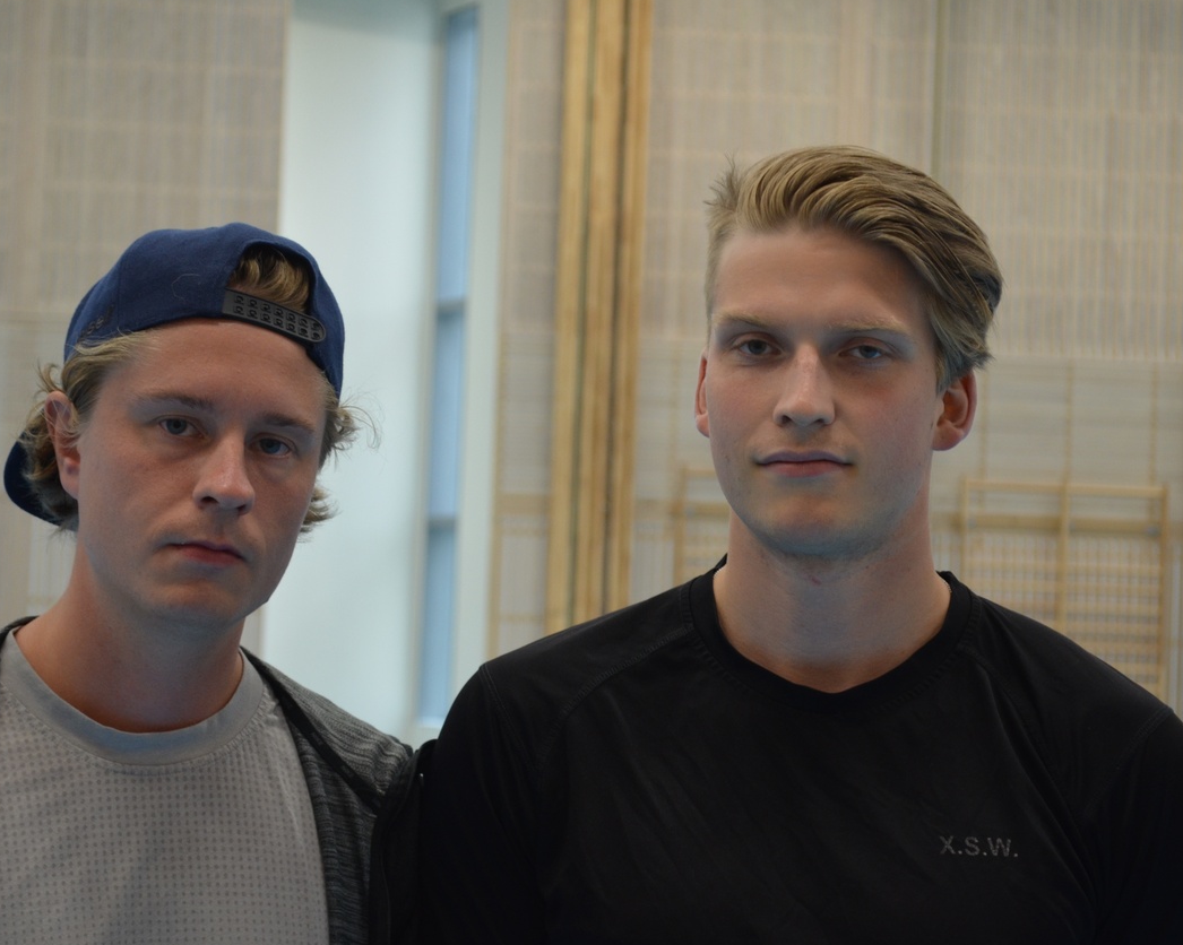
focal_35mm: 86
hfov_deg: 22.2
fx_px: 3010
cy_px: 474
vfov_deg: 17.9
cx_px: 569
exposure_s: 1/50
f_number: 5.6
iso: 800
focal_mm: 50
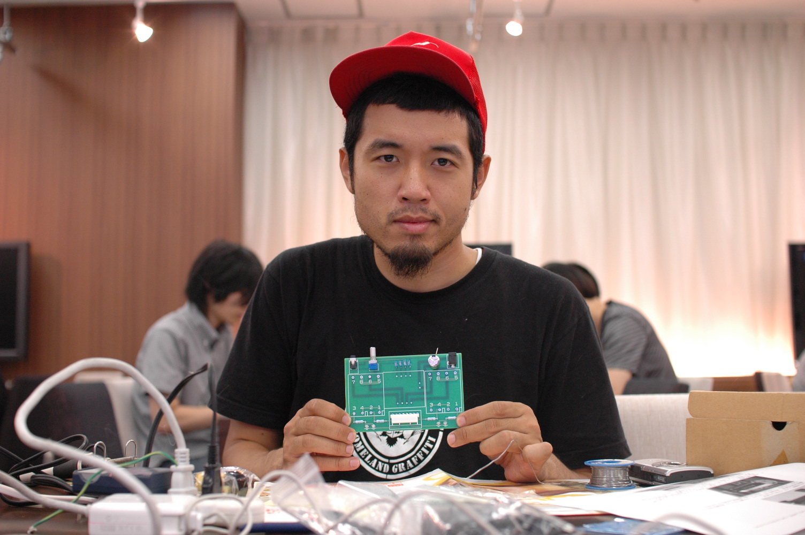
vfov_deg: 29.8
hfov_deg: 43.6
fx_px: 1005
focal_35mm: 45
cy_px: 268
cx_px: 402
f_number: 3.2
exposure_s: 1/40
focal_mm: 30
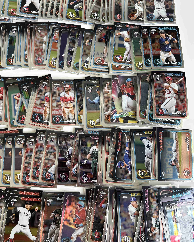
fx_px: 187
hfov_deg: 54.9
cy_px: 118
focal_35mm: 26
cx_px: 94
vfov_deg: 66.0
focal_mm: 6.86
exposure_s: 1/120
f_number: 1.78
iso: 125
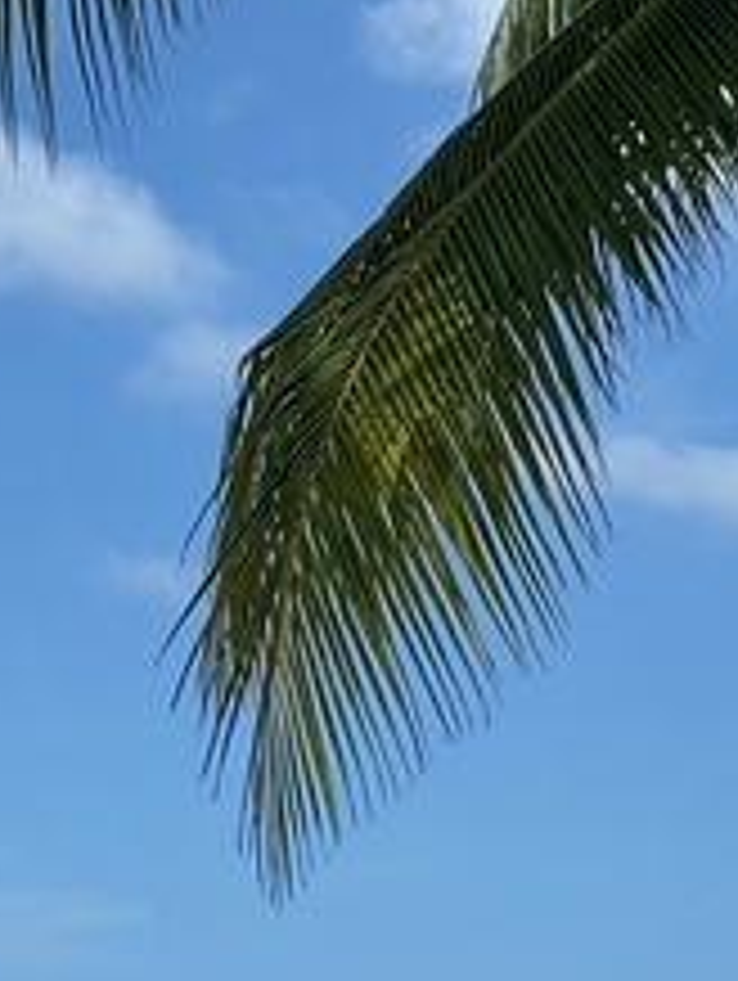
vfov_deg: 12.6
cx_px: 513
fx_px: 4369
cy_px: -90
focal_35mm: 154
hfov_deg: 9.6
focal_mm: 3.99
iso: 20
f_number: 1.8
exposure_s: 1/2825
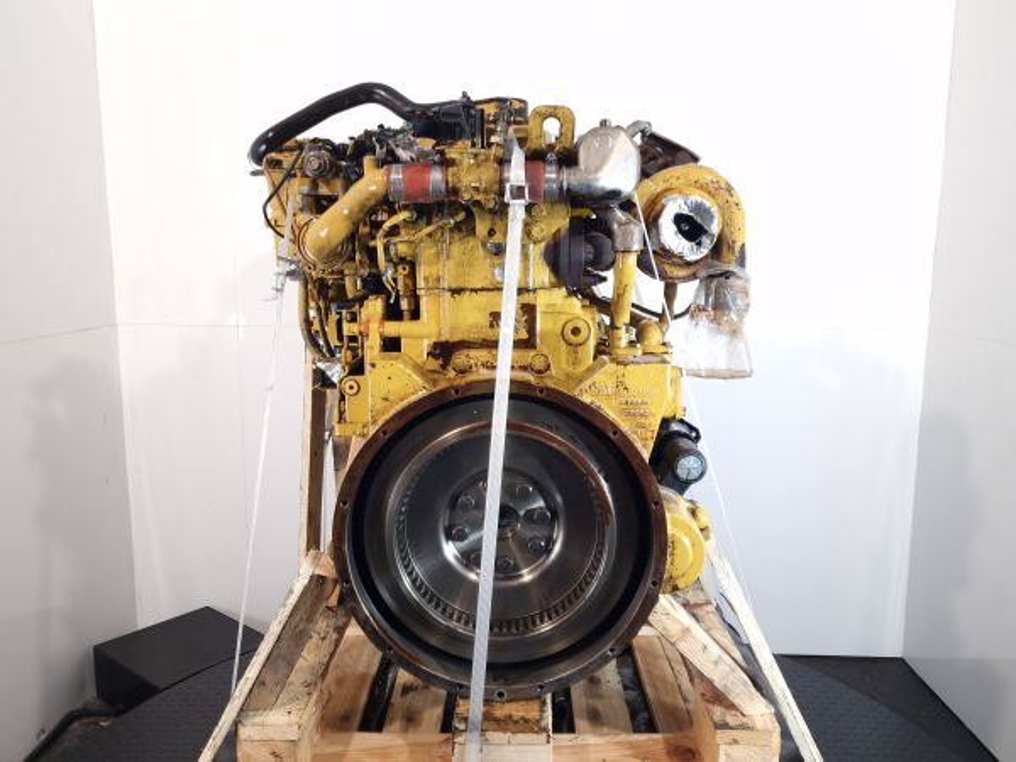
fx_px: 675
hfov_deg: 73.9
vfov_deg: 58.9
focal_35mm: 23
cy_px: 381
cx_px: 508
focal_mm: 6.4
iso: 80
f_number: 1.8
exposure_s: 1/50
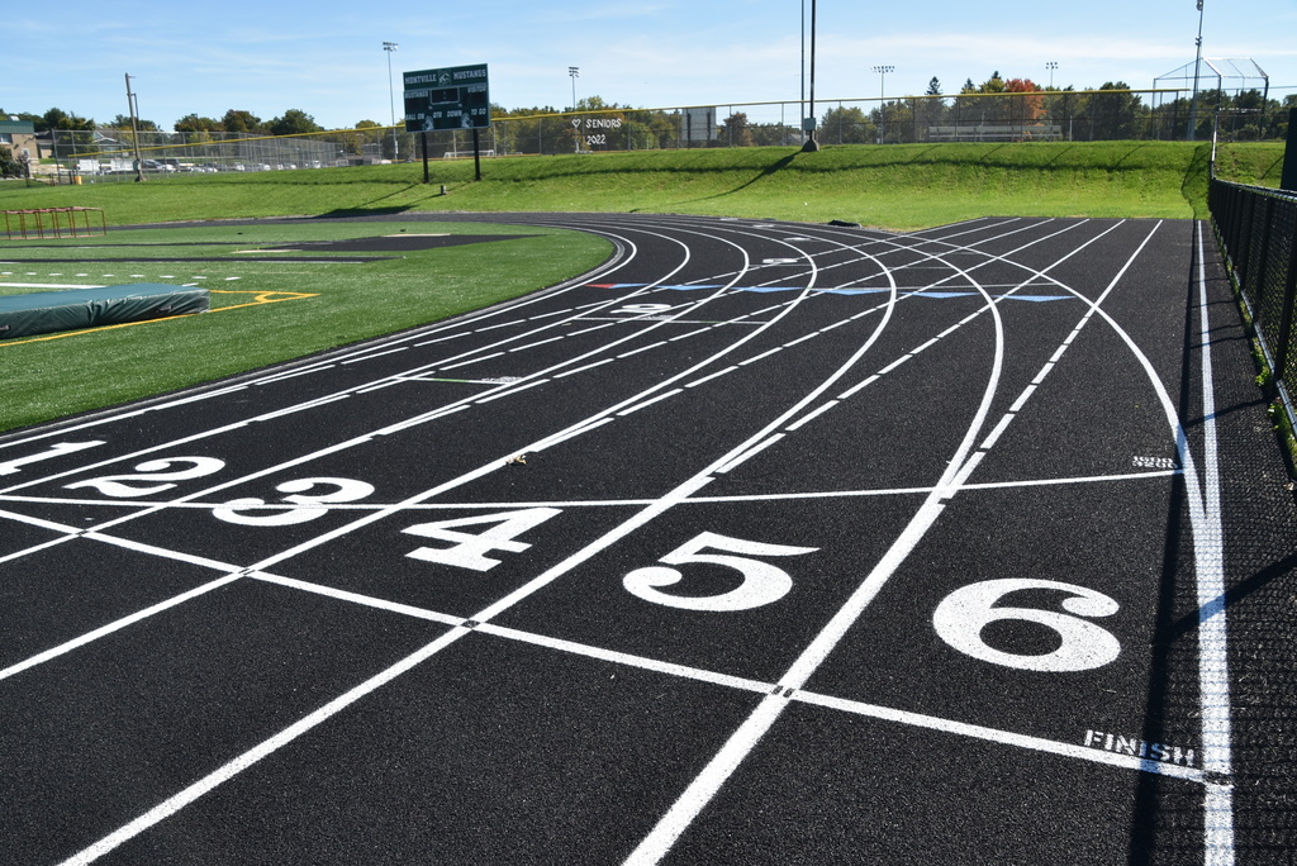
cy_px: 433
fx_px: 973
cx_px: 648
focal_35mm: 27
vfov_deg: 48.0
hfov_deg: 67.4
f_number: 9
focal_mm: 18
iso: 200
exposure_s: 1/320
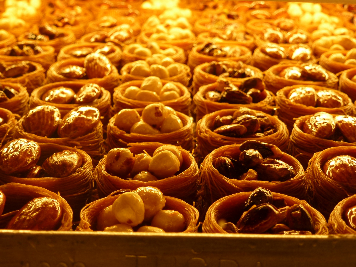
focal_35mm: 57
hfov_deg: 33.8
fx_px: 586
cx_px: 178
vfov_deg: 25.7
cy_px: 134
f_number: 4.4
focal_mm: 10.1
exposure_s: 1/15
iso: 100
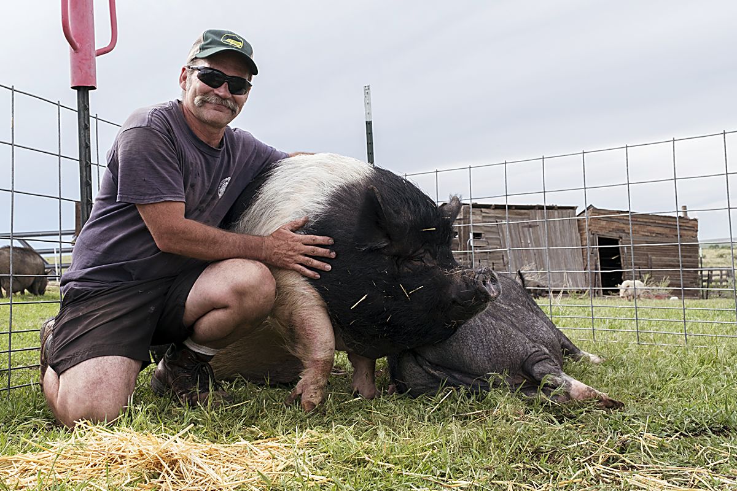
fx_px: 696
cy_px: 246
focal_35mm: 34
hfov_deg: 55.8
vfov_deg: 38.9
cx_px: 368
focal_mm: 22.7
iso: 200
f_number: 8
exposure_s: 1/105
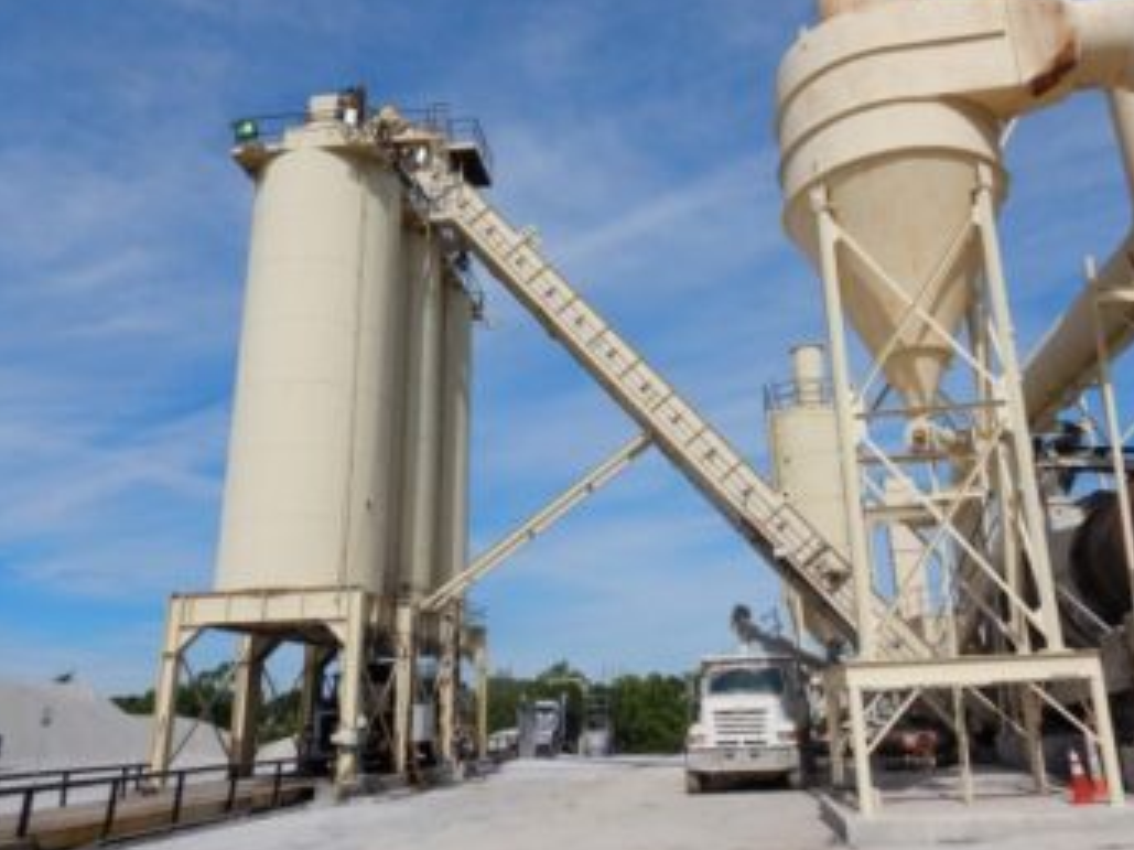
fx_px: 917
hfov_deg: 63.2
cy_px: 404
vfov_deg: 49.7
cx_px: 648
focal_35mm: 28
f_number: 8.2
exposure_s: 1/500
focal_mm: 4.3
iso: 125
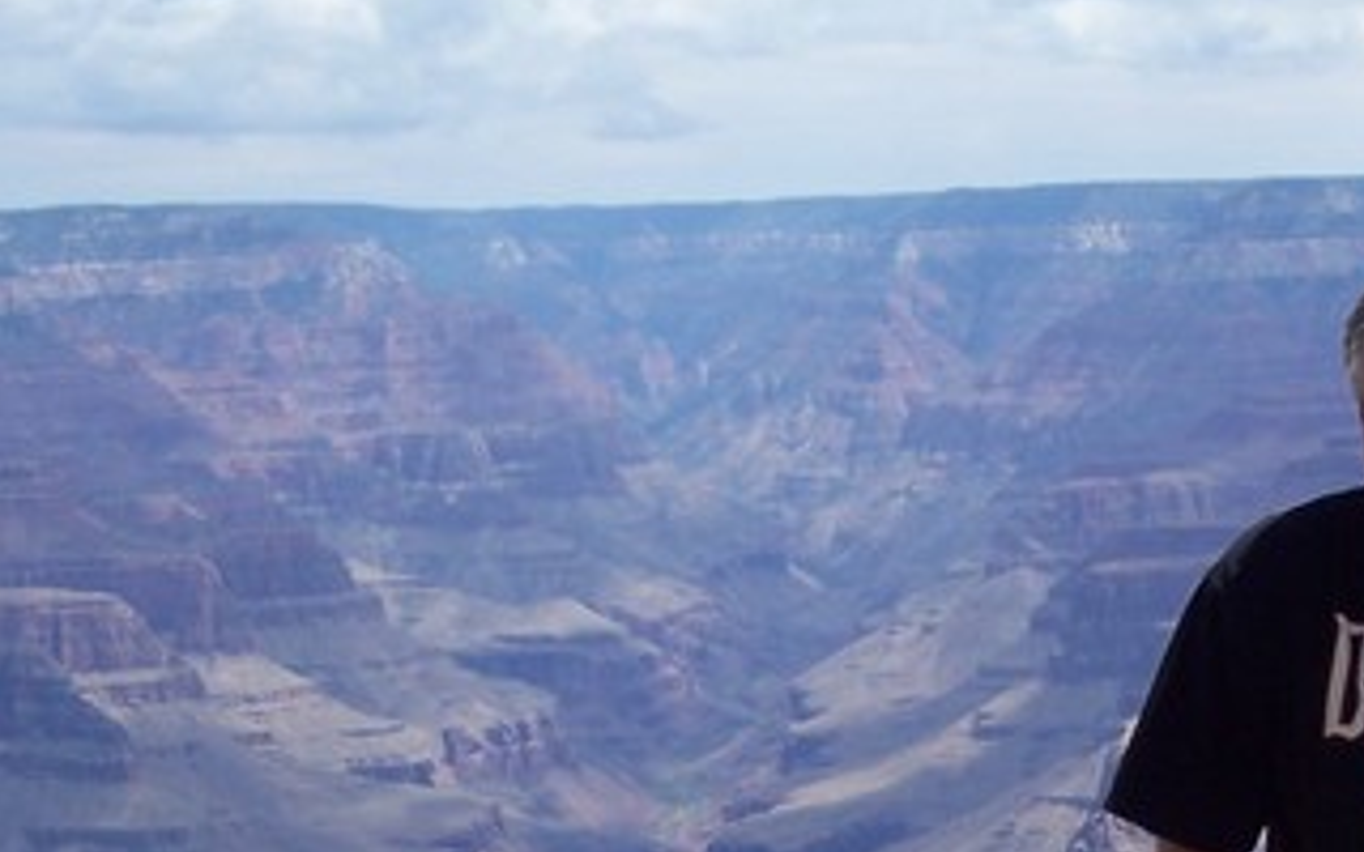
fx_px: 4572
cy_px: 820
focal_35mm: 123
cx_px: 1142
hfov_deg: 16.8
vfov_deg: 10.6
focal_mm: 8.6
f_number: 6.7
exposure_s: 1/350
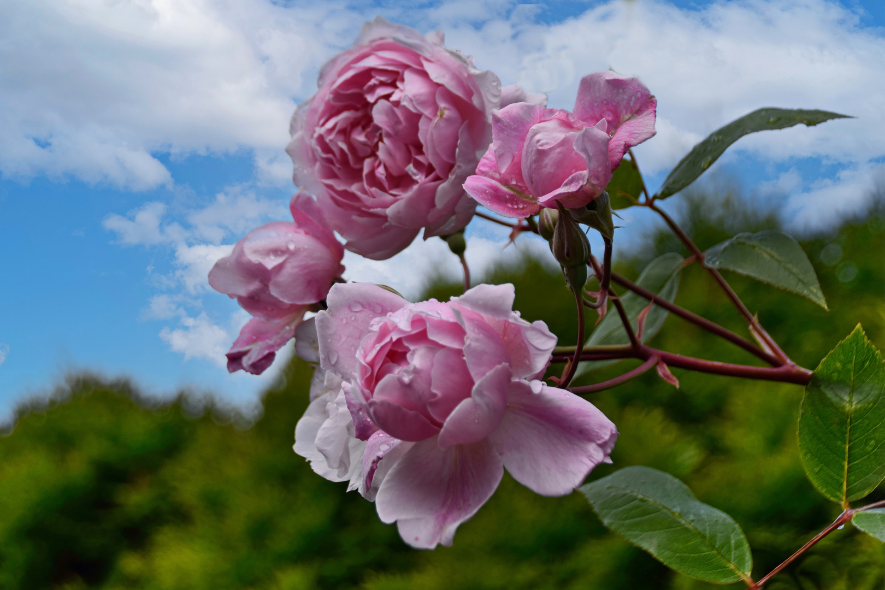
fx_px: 2765
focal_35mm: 112
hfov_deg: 18.2
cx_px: 442
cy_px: 295
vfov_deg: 12.2
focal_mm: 75
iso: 100
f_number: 5.3
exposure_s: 1/500
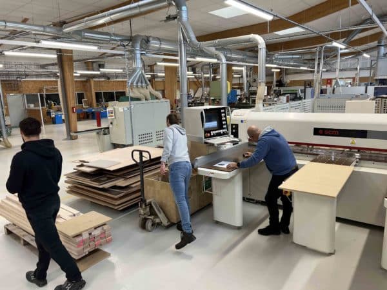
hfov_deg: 67.3
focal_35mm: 26
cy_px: 145
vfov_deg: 53.1
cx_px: 194
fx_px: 291
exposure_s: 1/100
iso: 100
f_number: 1.5
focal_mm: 5.7
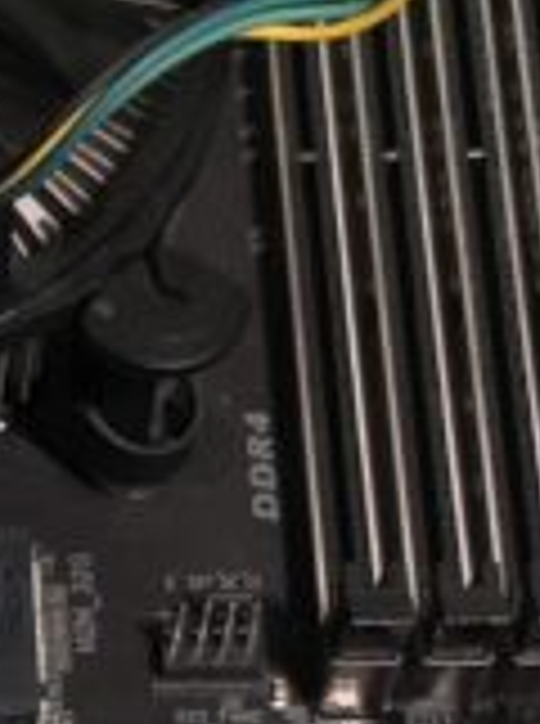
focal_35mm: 185
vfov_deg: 10.5
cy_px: 922
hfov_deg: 7.8
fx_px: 3863
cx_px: -324
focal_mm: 4.15
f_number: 2.2
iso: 40
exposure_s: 1/120
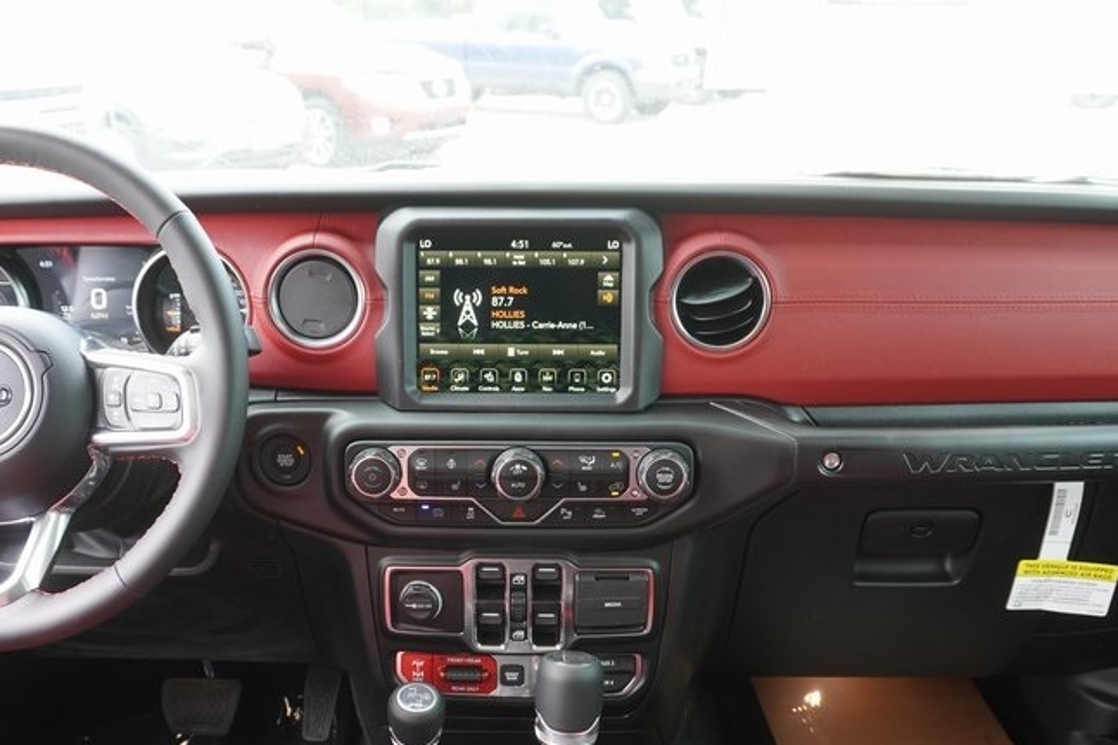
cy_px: 480
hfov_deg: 50.6
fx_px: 1180
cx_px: 511
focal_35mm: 38
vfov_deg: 34.8
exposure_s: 1/60
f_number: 4
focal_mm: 16
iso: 400
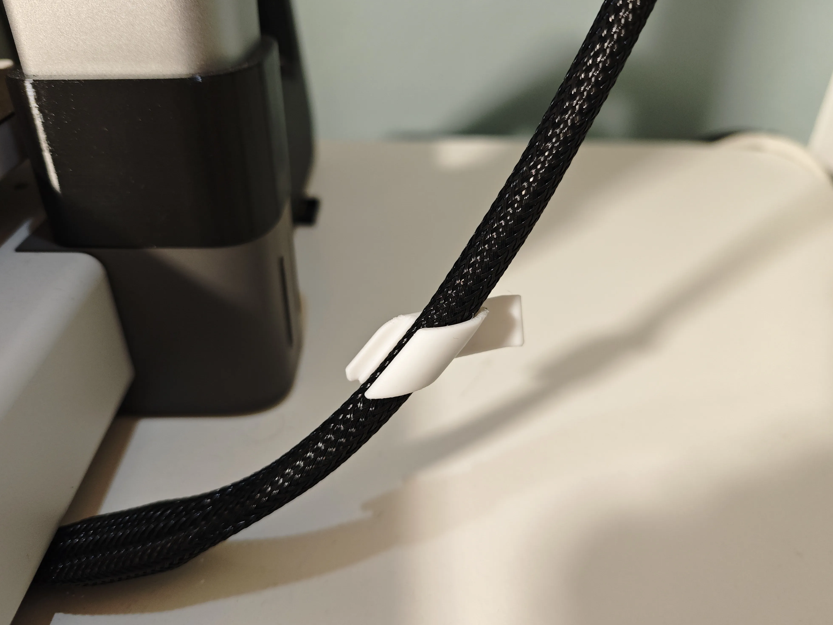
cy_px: 307
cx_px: 414
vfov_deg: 56.8
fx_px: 578
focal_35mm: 24
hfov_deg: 71.6
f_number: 1.6
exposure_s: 1/33.3
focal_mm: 6.55
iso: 1000
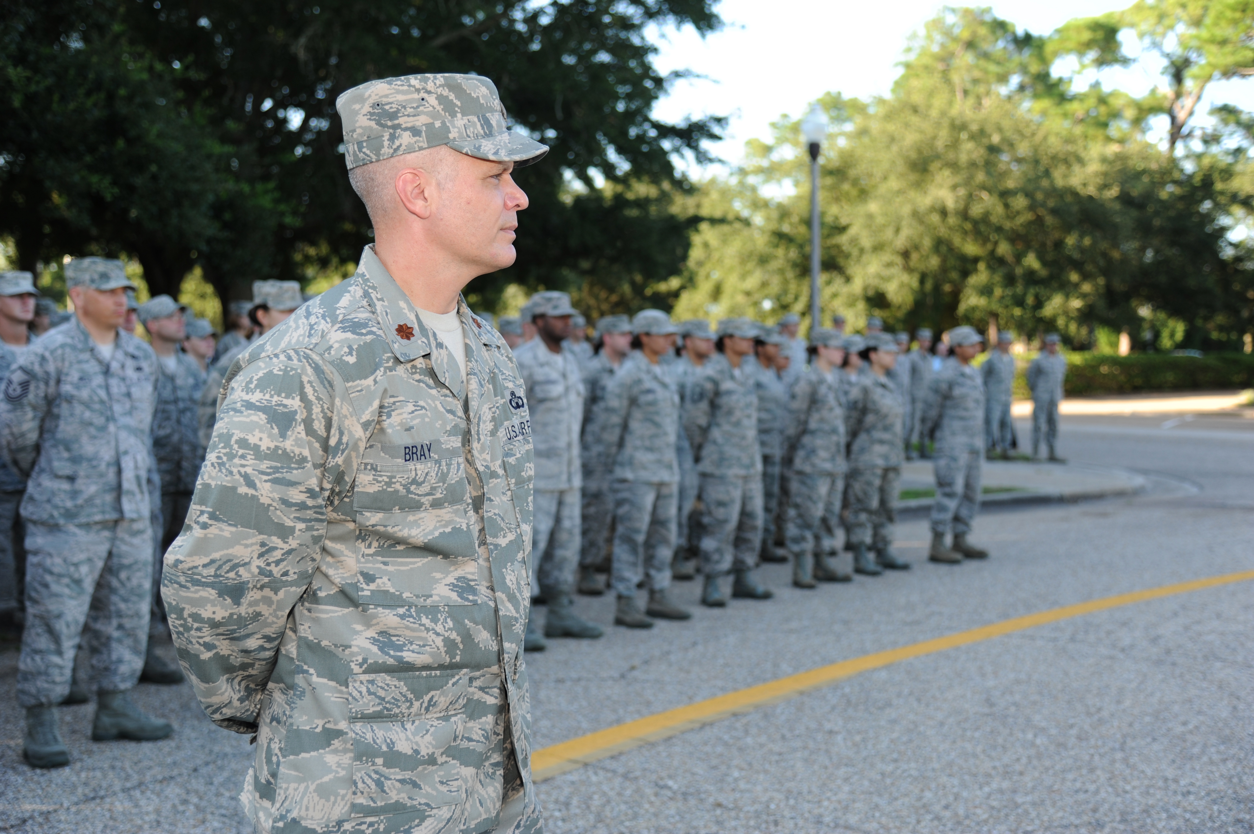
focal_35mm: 46
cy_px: 417
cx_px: 627
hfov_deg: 42.8
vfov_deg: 29.2
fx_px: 1601
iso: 200
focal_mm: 46
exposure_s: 1/200
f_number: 4
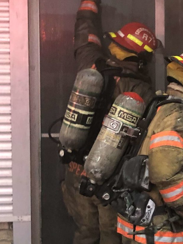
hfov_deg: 15.9
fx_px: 620
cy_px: 133
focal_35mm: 88
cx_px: 243
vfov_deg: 22.3
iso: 320
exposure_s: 1/40
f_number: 1.8
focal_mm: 3.99
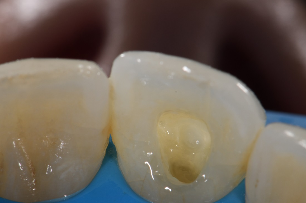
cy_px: 110
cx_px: 134
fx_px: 1648
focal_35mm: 194
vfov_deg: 7.1
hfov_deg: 10.6
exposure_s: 1/160
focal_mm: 105
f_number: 32
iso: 200
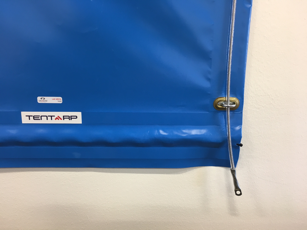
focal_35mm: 29
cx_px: 154
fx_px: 257
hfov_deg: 61.7
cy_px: 115
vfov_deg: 48.2
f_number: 2.2
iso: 100
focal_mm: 4.15
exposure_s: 1/33
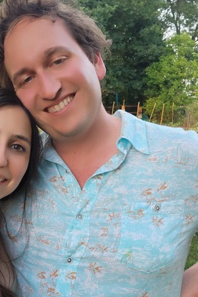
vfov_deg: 50.7
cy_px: 157
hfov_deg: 34.3
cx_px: 48
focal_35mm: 38
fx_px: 313
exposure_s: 1/120
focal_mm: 3.3
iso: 160
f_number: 2.2
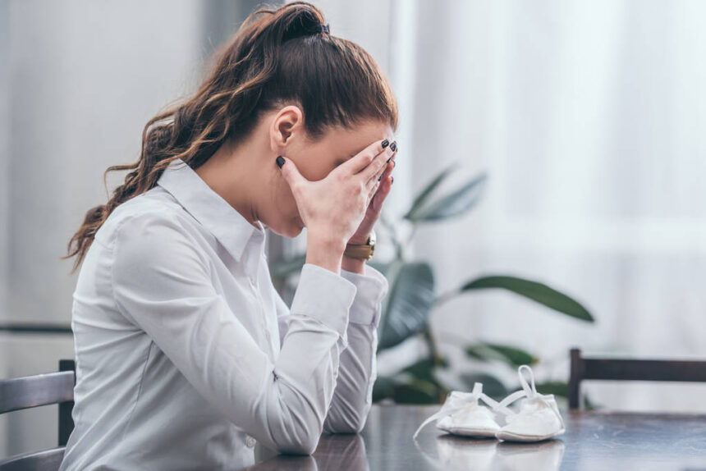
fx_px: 2648
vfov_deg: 10.2
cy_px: 236
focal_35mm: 135
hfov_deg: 15.2
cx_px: 353
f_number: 2.8
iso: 100
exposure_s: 1/200
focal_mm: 135
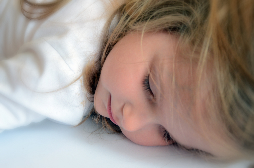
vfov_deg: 17.4
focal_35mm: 78
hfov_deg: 26.0
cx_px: 127
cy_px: 84
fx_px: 549
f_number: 5
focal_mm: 52
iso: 1250
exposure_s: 1/30
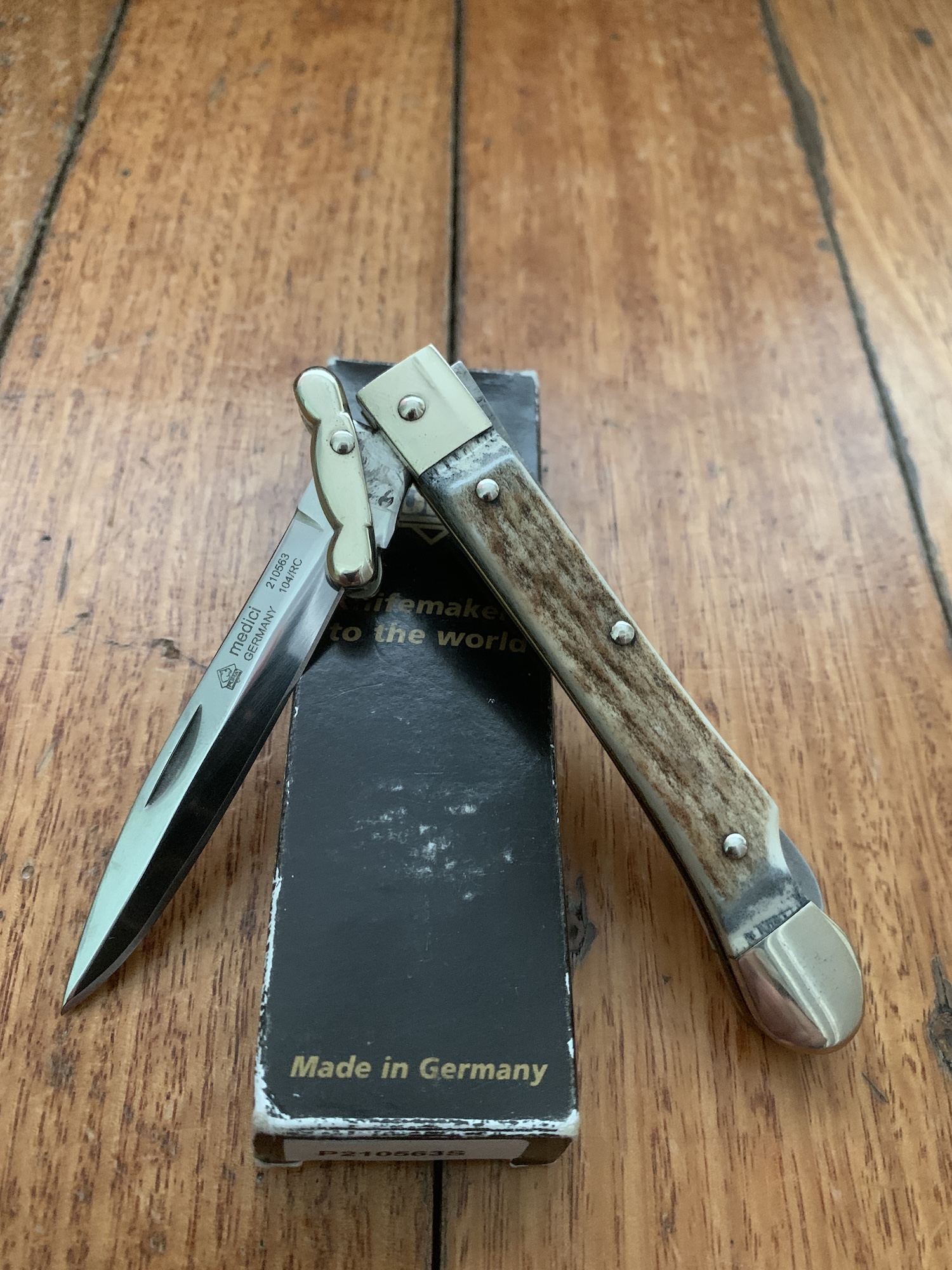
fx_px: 953
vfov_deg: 67.3
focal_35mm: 26
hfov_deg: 53.1
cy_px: 635
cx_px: 476
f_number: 1.8
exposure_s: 1/31
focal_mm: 4.25
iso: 400
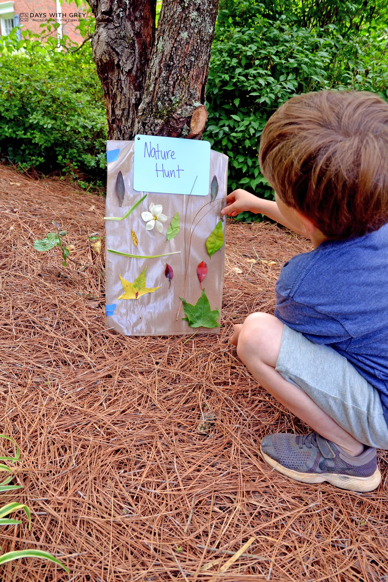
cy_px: 291
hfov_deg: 50.4
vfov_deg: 70.4
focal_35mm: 26
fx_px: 412
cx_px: 194
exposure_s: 1/125
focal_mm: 17
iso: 360
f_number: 5.6
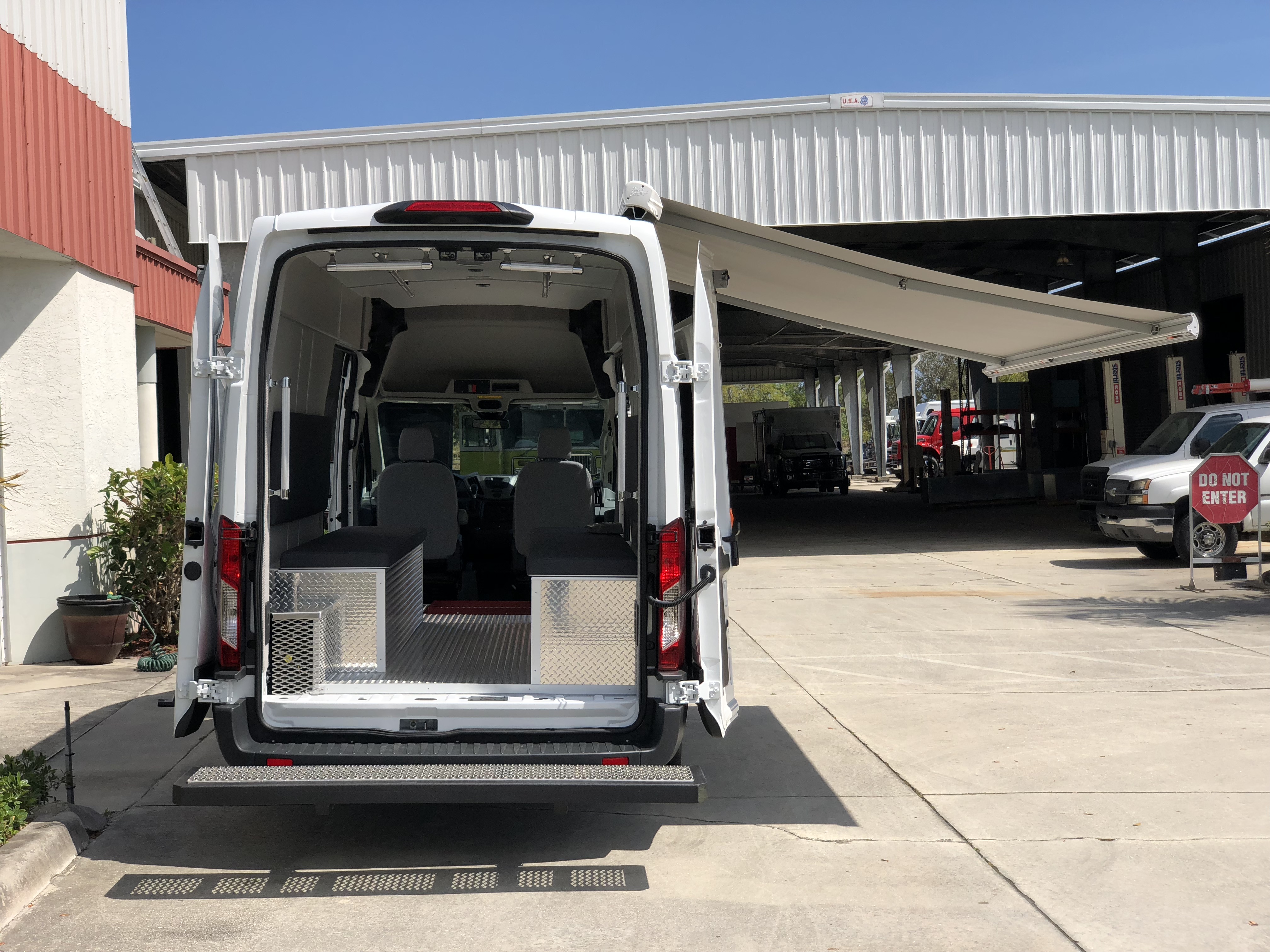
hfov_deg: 36.8
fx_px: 1908
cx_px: 635
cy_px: 476
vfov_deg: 28.0
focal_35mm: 52
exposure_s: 1/1297
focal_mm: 6
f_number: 2.4
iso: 16
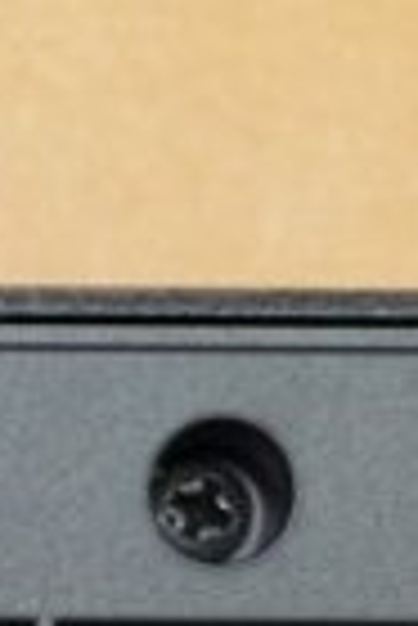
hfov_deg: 3.5
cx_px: -823
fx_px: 6706
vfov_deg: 5.2
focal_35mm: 386
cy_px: 1506
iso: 400
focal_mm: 35
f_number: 3.2
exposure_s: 1/80
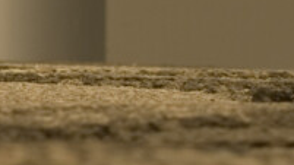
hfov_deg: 4.8
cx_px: -430
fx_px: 3414
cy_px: 26
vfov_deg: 2.8
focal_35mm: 438
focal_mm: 40
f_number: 8
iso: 100
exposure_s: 1.3
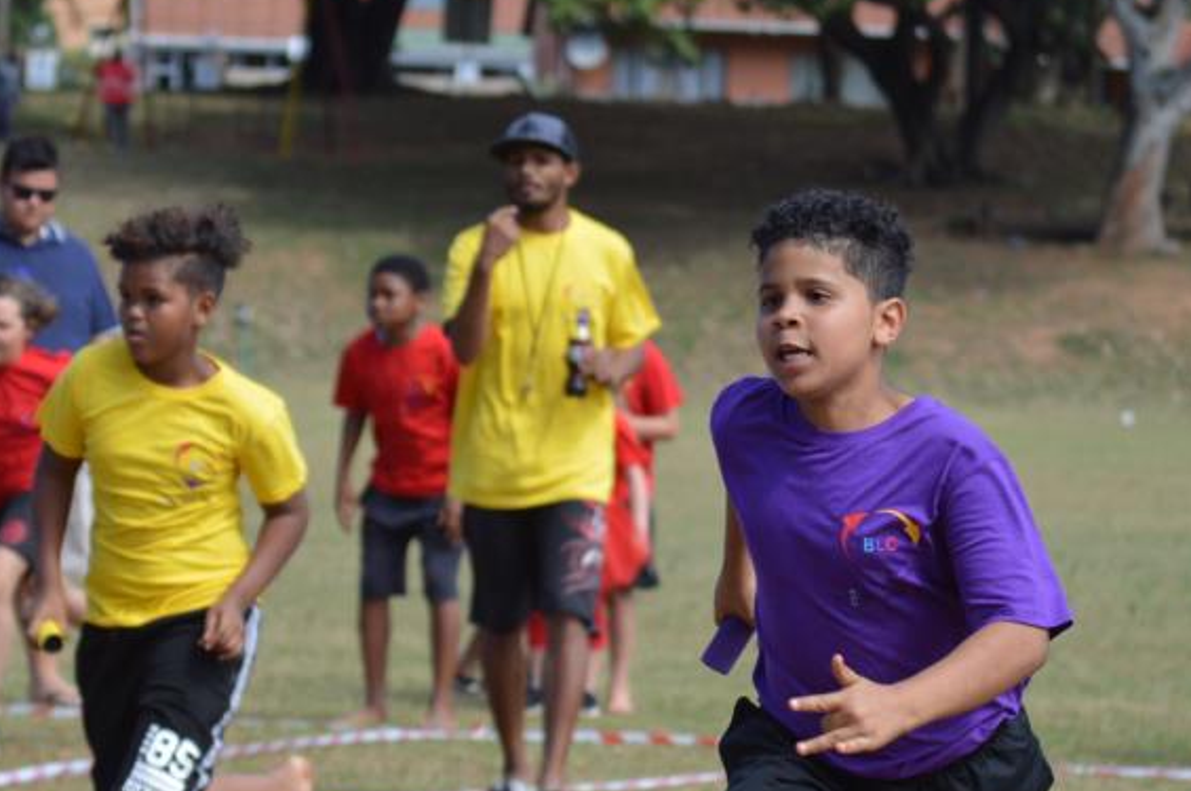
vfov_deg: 5.9
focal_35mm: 231
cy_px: 551
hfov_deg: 8.9
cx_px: 426
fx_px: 7628
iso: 400
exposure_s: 1/1600
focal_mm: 85
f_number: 5.6
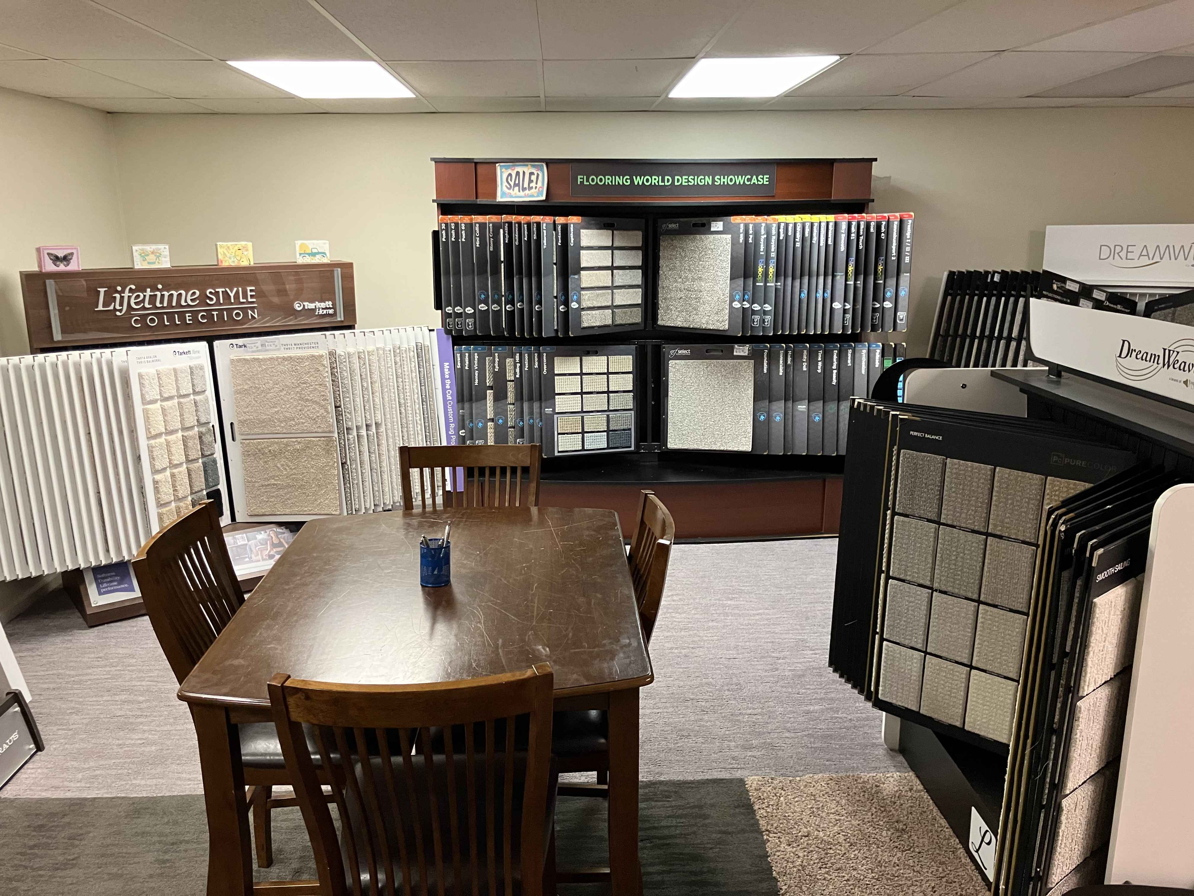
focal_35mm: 28
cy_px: 448
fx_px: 966
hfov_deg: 63.4
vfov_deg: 49.7
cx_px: 597
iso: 320
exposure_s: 1/60
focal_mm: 4
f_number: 1.8
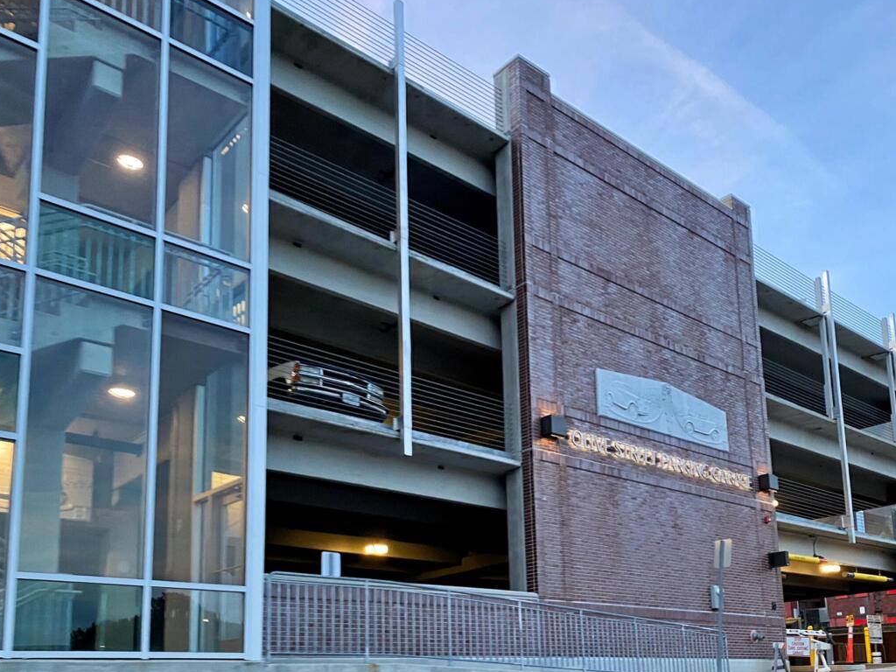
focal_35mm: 33
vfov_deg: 42.7
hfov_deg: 55.1
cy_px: 416
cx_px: 514
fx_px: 854
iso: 125
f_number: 1.8
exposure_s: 1/88
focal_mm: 4.25
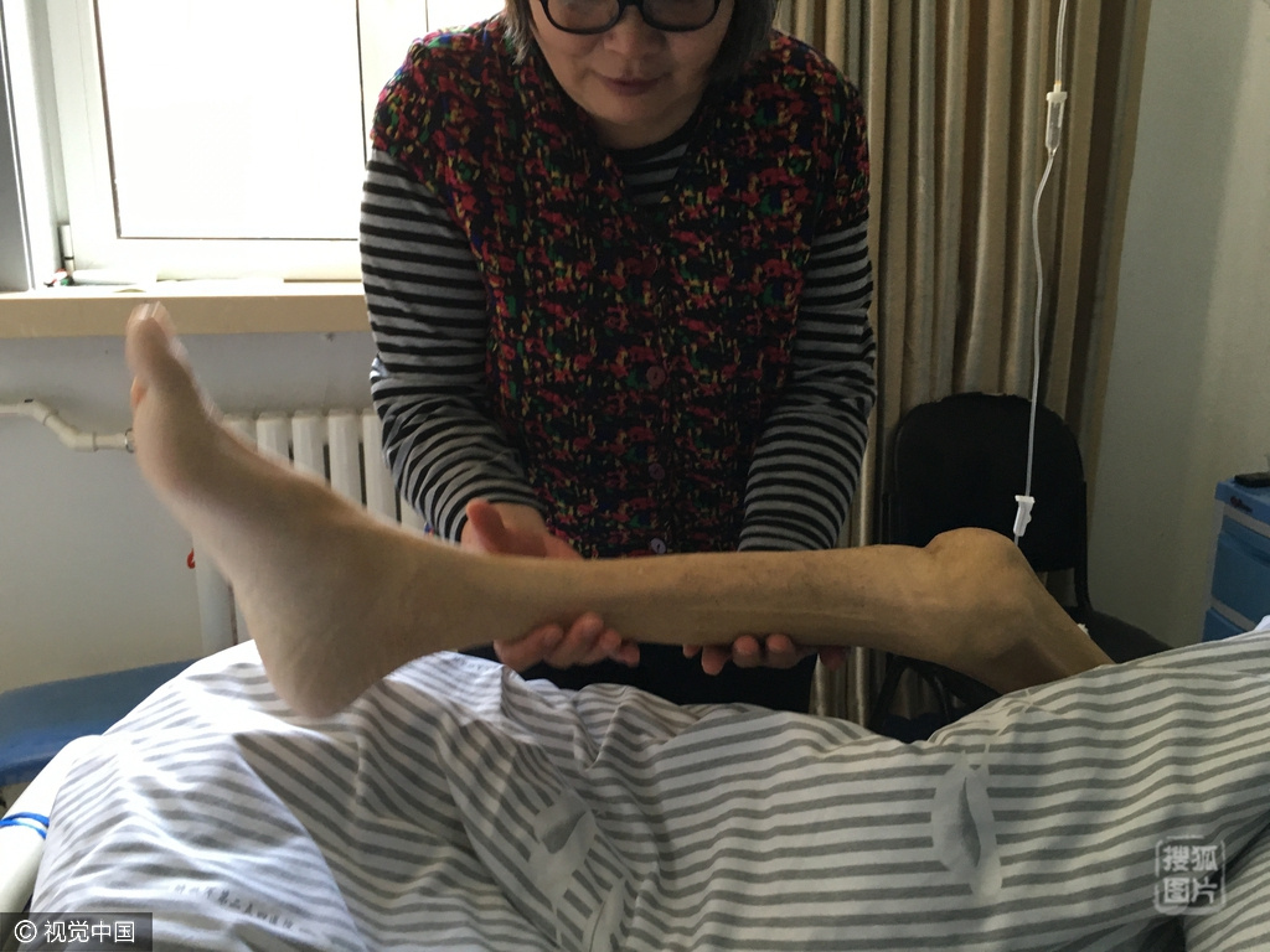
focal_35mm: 29
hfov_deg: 61.7
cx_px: 635
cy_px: 476
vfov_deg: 48.2
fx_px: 1064
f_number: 2.2
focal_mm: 4.15
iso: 125
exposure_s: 1/33
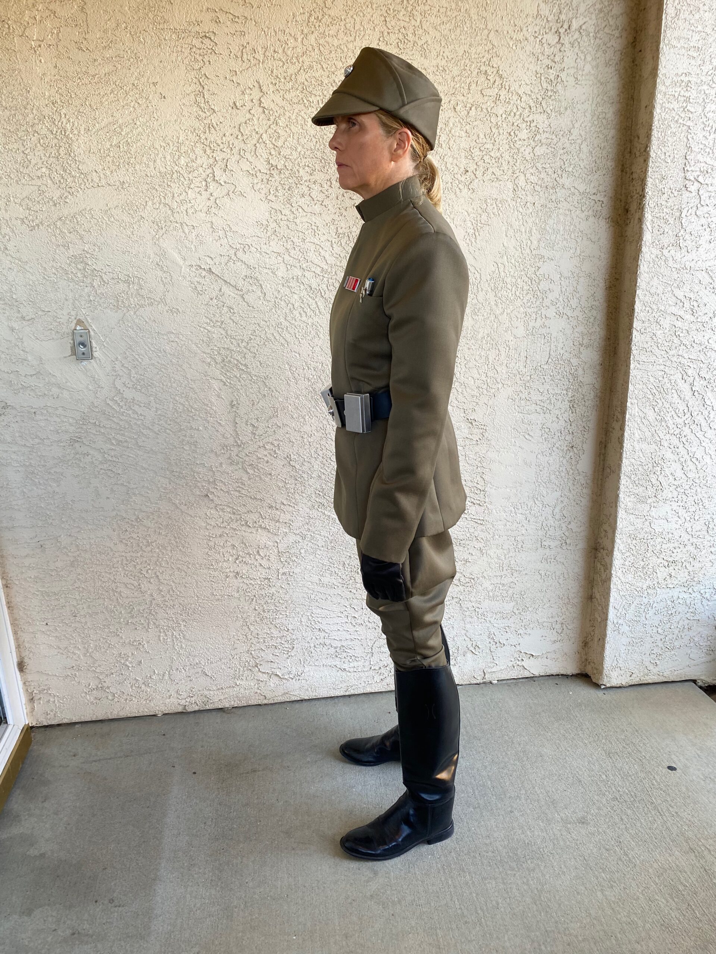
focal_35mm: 26
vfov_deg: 67.3
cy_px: 477
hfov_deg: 53.1
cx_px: 358
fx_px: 717
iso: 64
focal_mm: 4.25
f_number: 1.8
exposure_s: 1/120
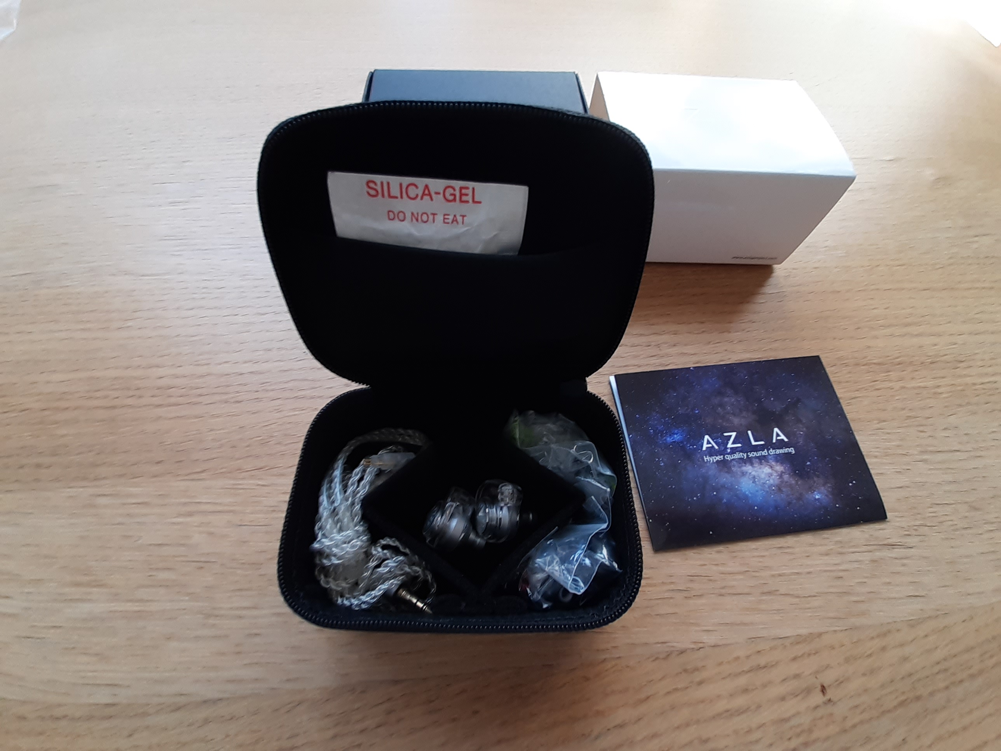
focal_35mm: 13
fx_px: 376
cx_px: 500
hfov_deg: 106.2
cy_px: 376
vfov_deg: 89.9
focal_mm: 1.13
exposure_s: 1/50
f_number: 2.2
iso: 40
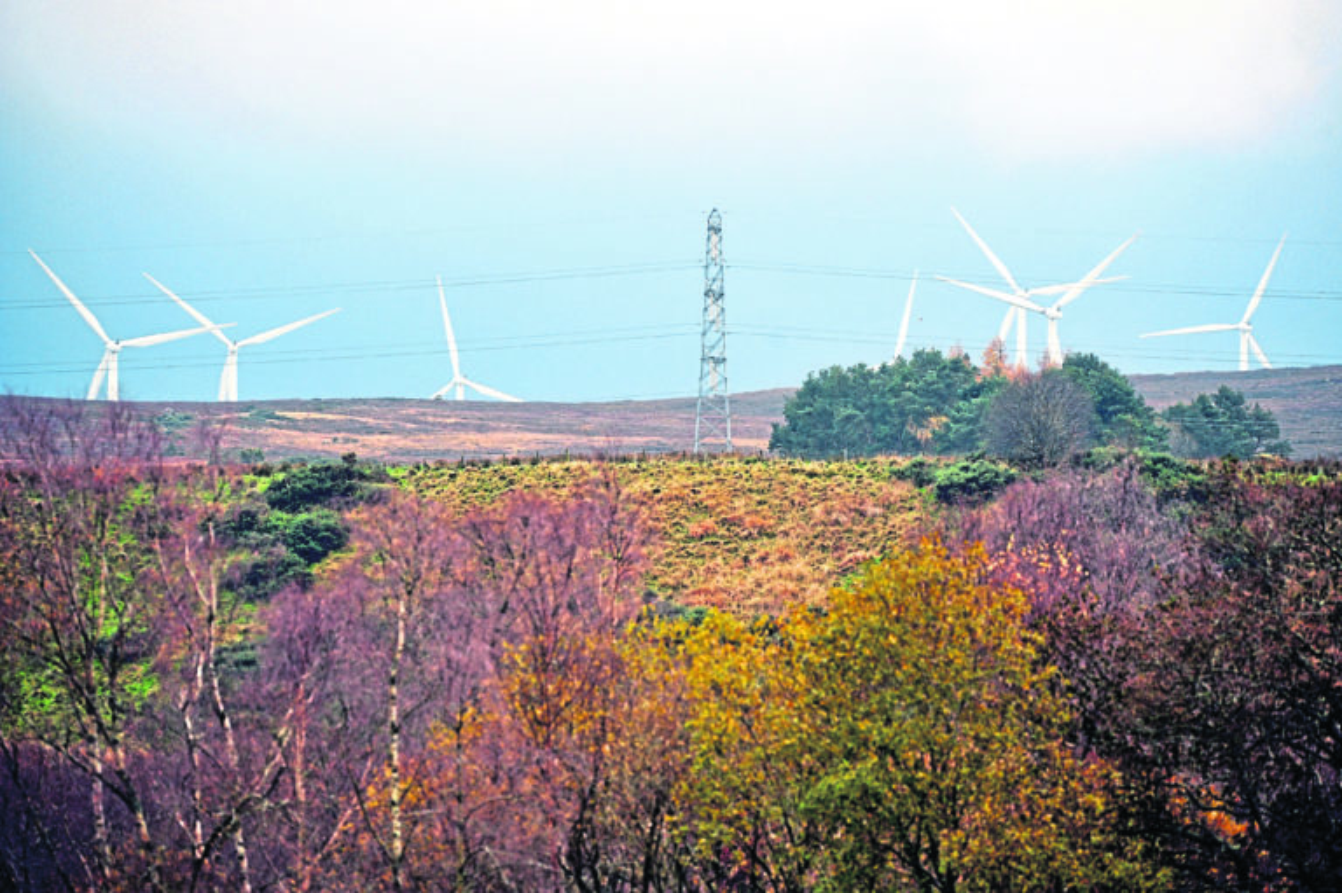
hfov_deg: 7.6
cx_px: 671
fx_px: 10058
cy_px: 446
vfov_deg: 5.1
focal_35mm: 270
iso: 800
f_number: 4
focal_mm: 270
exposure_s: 1/640
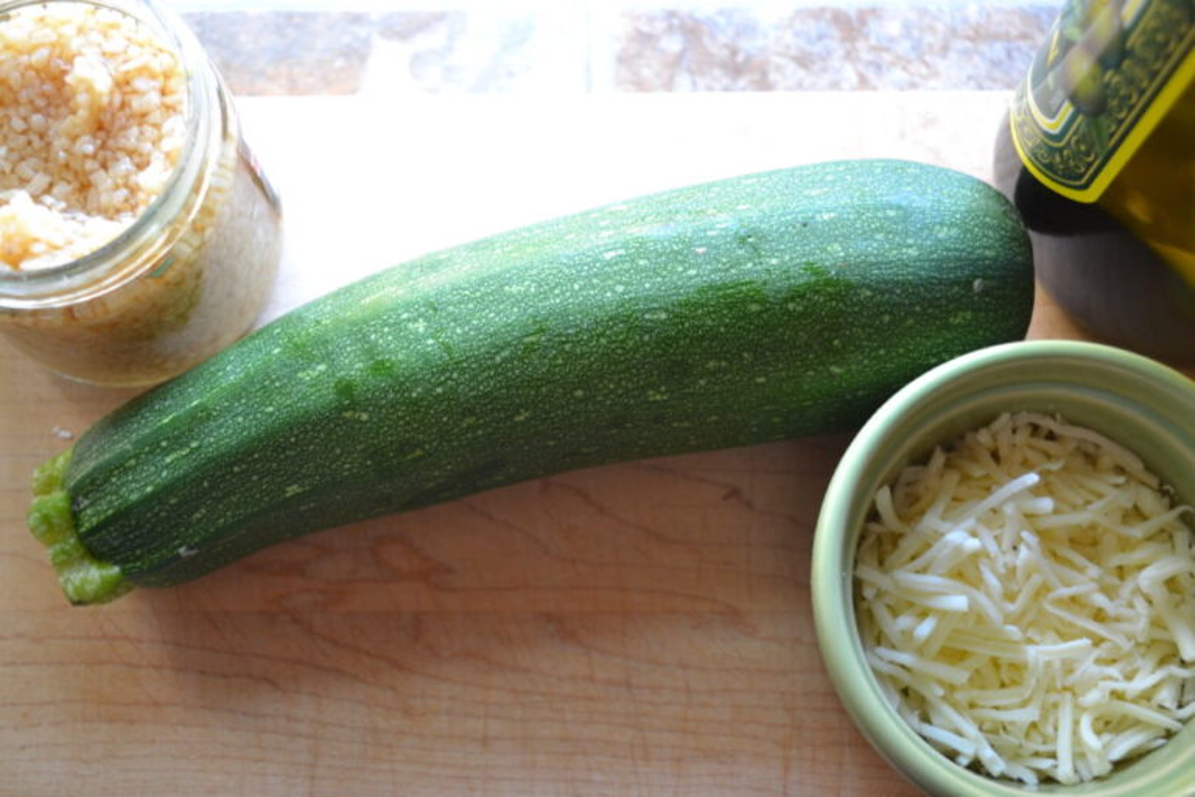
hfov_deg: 38.9
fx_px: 1693
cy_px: 398
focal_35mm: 51
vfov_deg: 26.5
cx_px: 598
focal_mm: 34
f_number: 4.5
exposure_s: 1/25
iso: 400
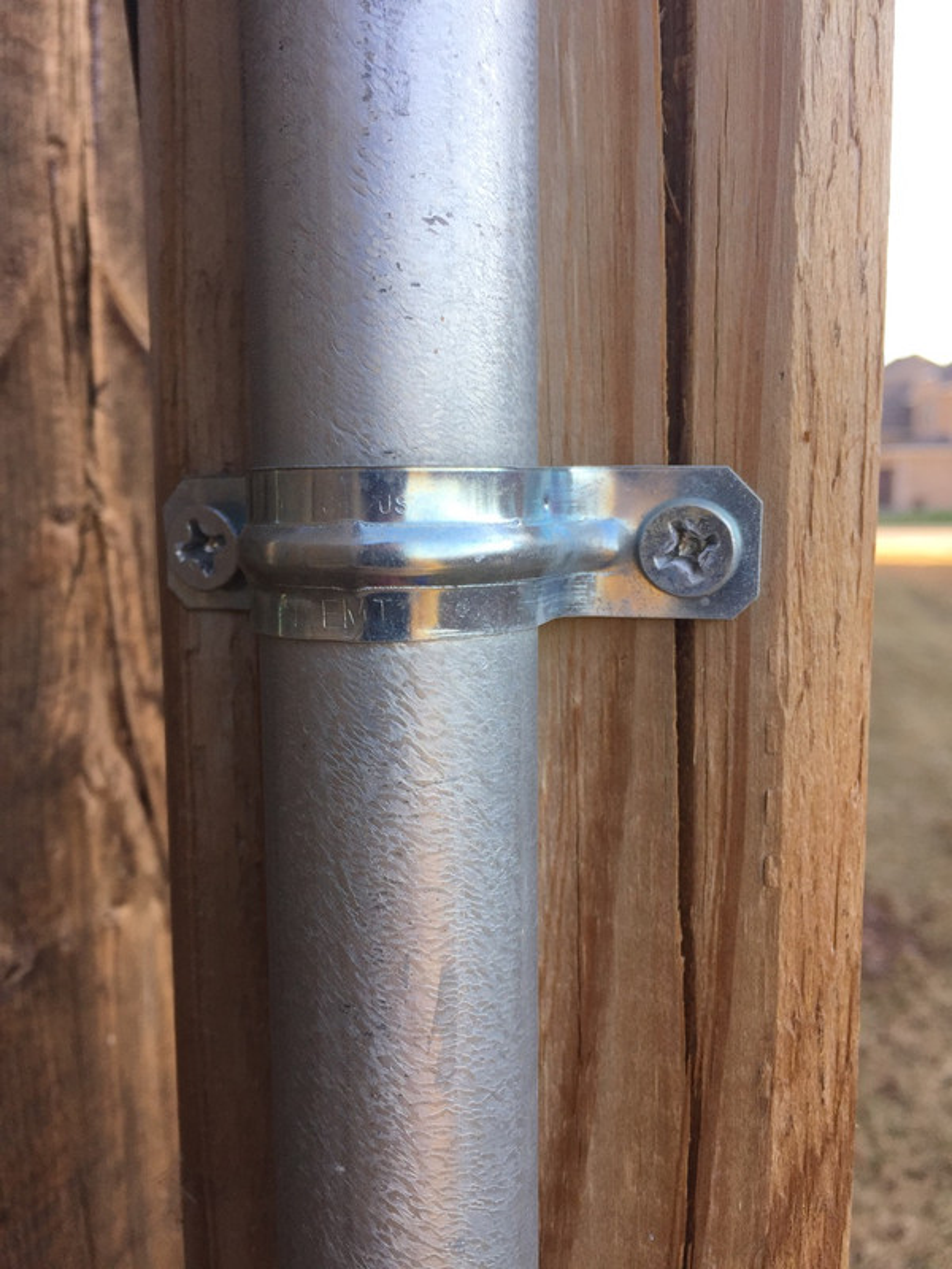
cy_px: 634
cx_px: 476
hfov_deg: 48.2
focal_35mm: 29
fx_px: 1063
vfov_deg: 61.7
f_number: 2.2
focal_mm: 4.15
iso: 32
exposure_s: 1/282
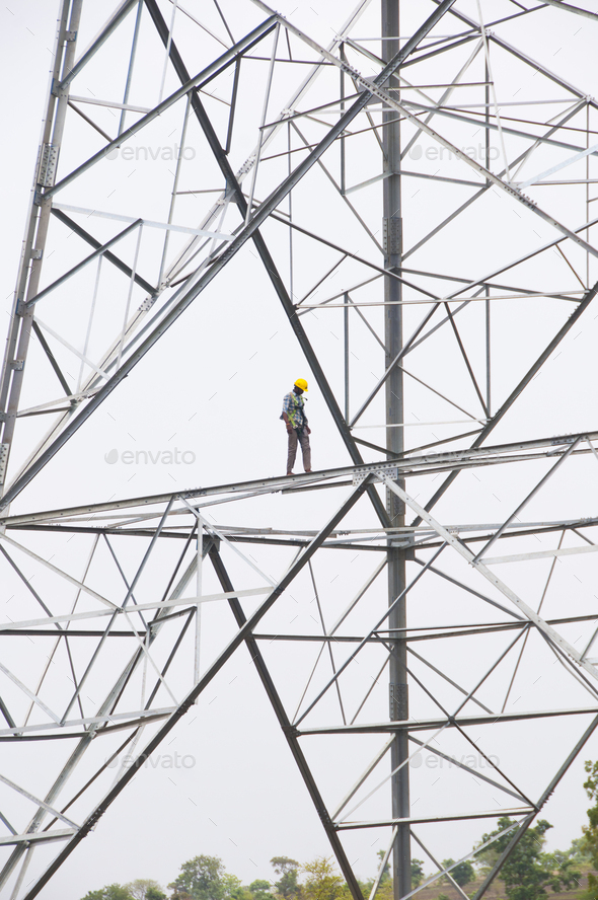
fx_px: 4196
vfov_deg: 12.2
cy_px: 450
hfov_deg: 8.2
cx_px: 299
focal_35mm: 168
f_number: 8
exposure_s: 1/500
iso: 200
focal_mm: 112
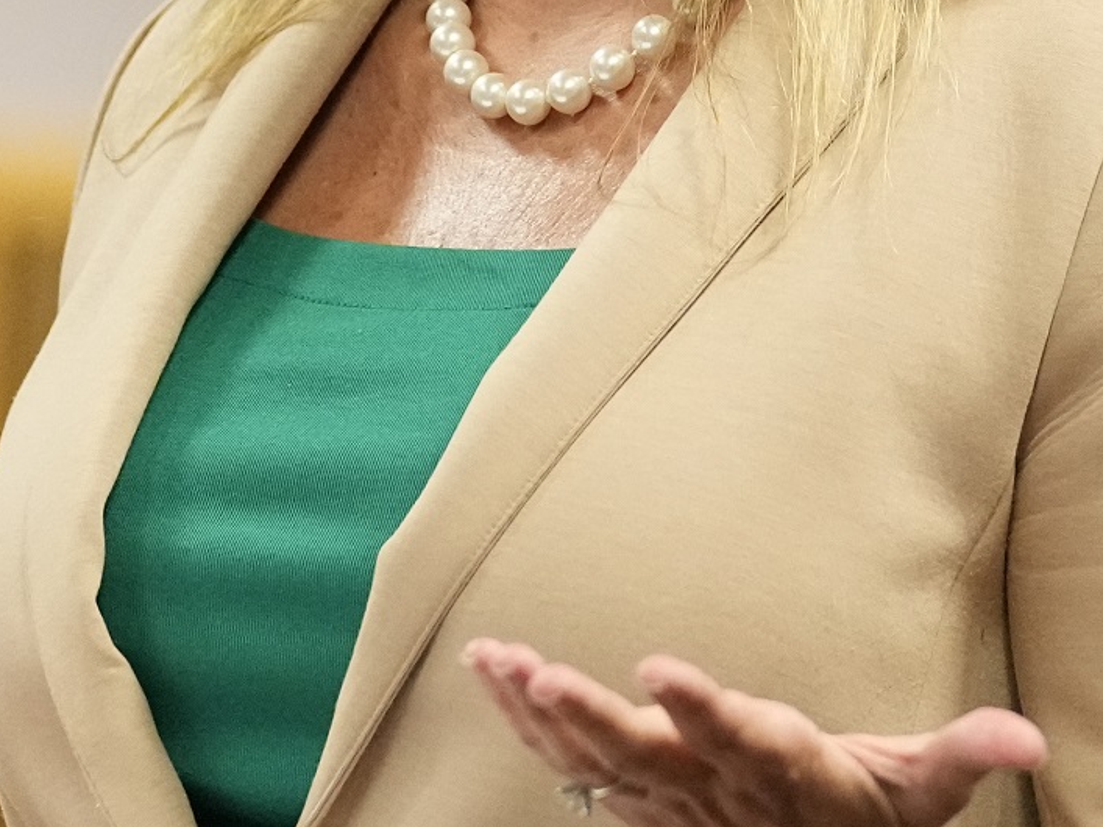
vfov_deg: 2.3
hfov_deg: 3.1
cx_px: 683
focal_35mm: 645
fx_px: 20549
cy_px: -289
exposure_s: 1/500
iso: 6400
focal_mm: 158
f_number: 2.8
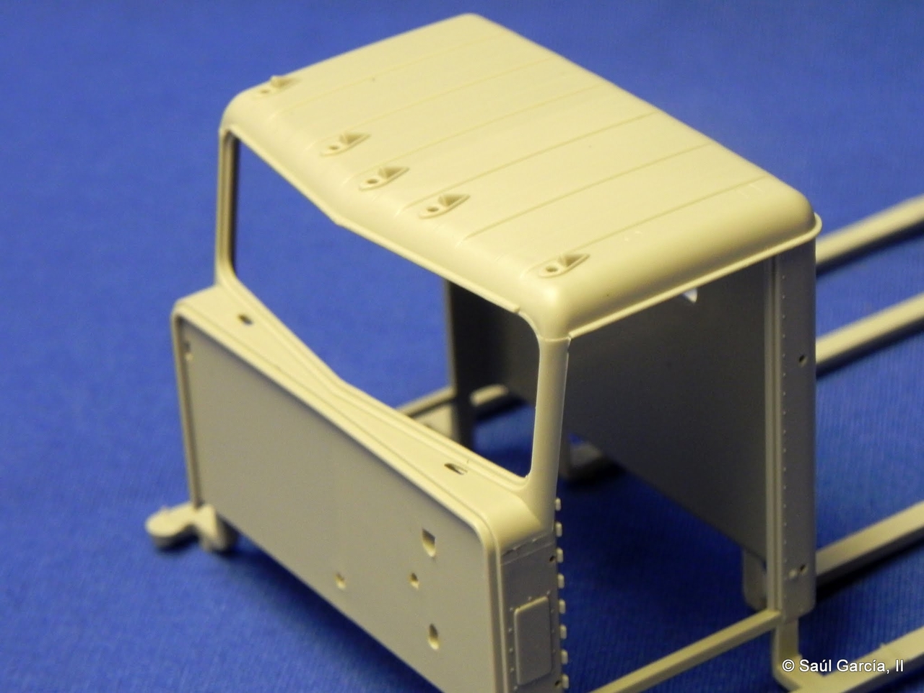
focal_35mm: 129
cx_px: 462
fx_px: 3443
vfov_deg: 11.5
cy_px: 346
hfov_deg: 15.3
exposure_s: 1/23.8
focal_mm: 23
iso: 400
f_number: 4.5
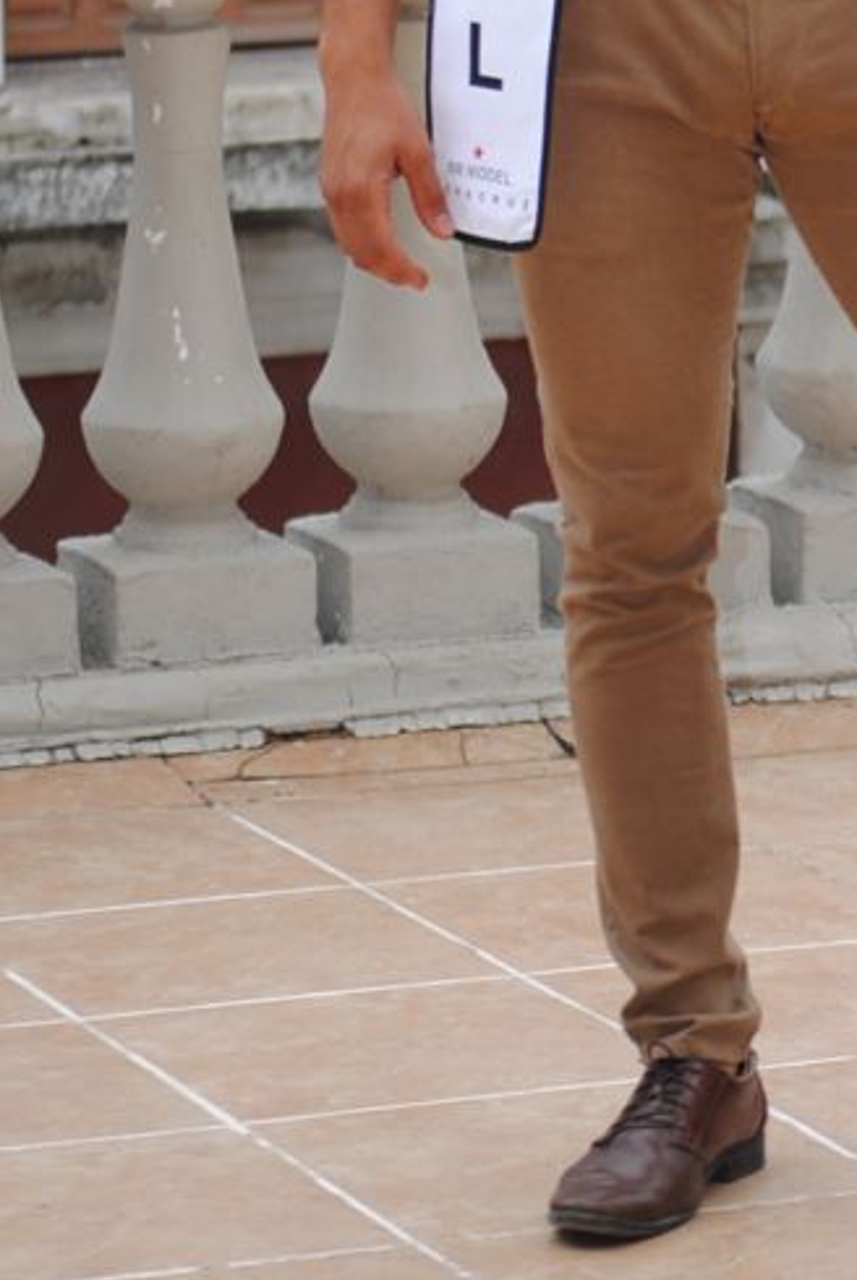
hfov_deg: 6.8
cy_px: -34
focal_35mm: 202
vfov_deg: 10.1
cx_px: 924
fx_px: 7200
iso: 100
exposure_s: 1/160
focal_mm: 55
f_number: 4
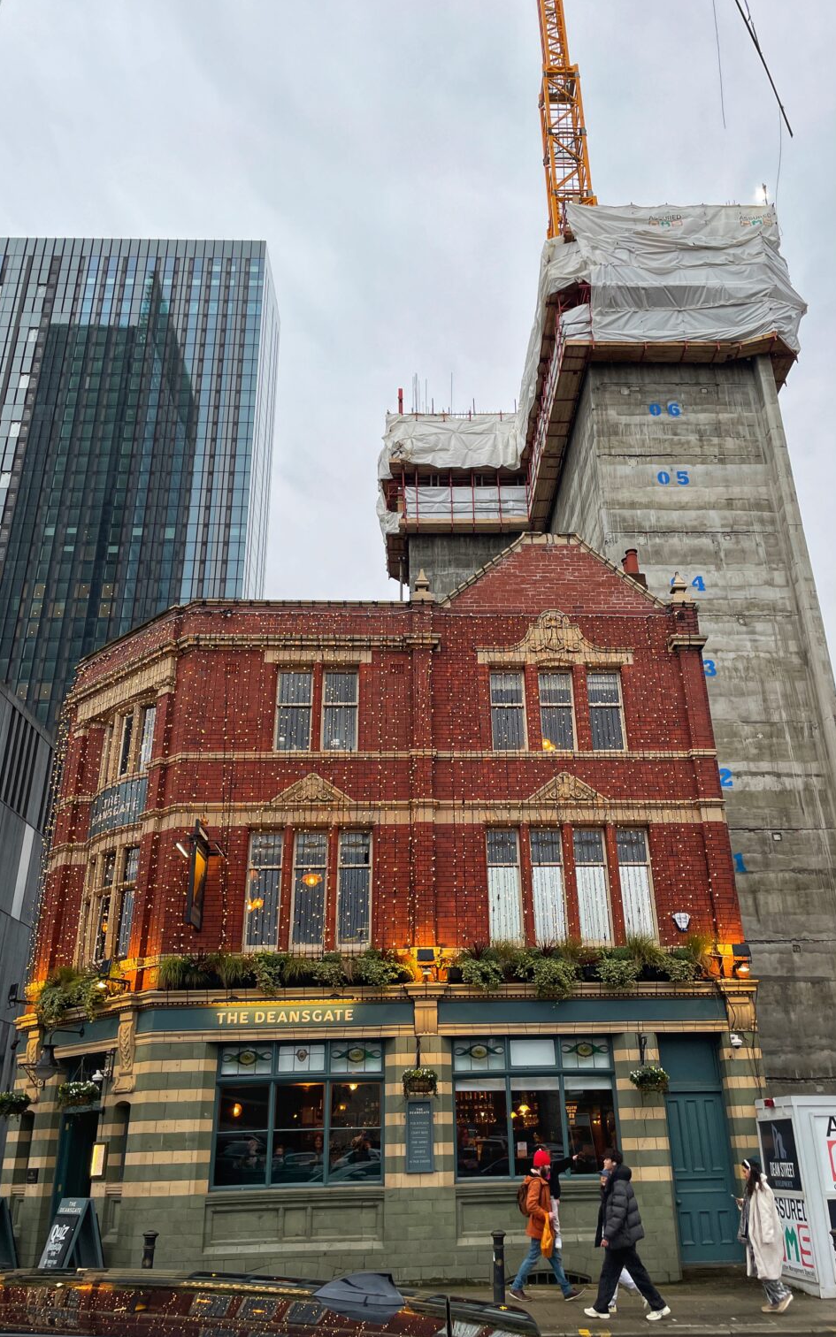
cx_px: 451
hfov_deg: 44.5
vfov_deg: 66.5
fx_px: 1021
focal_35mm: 28
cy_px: 660
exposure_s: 1/201
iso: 32
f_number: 1.6
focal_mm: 4.2
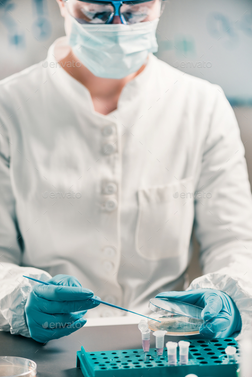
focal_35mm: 107
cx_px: 126
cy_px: 191
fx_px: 1122
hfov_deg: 12.8
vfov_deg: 19.1
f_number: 4
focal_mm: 105
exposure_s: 1/250
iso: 100
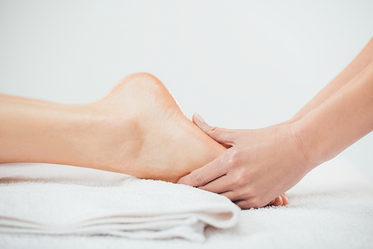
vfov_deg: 6.9
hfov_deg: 10.3
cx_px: 186
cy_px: 124
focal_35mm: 200
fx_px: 2073
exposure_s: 1/200
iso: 100
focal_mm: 200
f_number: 4.5
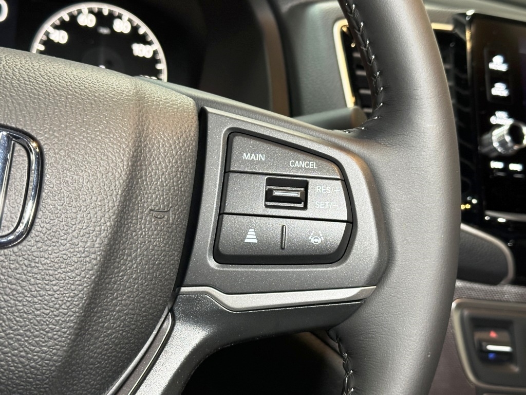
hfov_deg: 39.7
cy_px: 198
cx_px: 263
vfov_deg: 30.3
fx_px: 729
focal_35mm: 48
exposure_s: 1/30
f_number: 1.78
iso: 400
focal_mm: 6.86
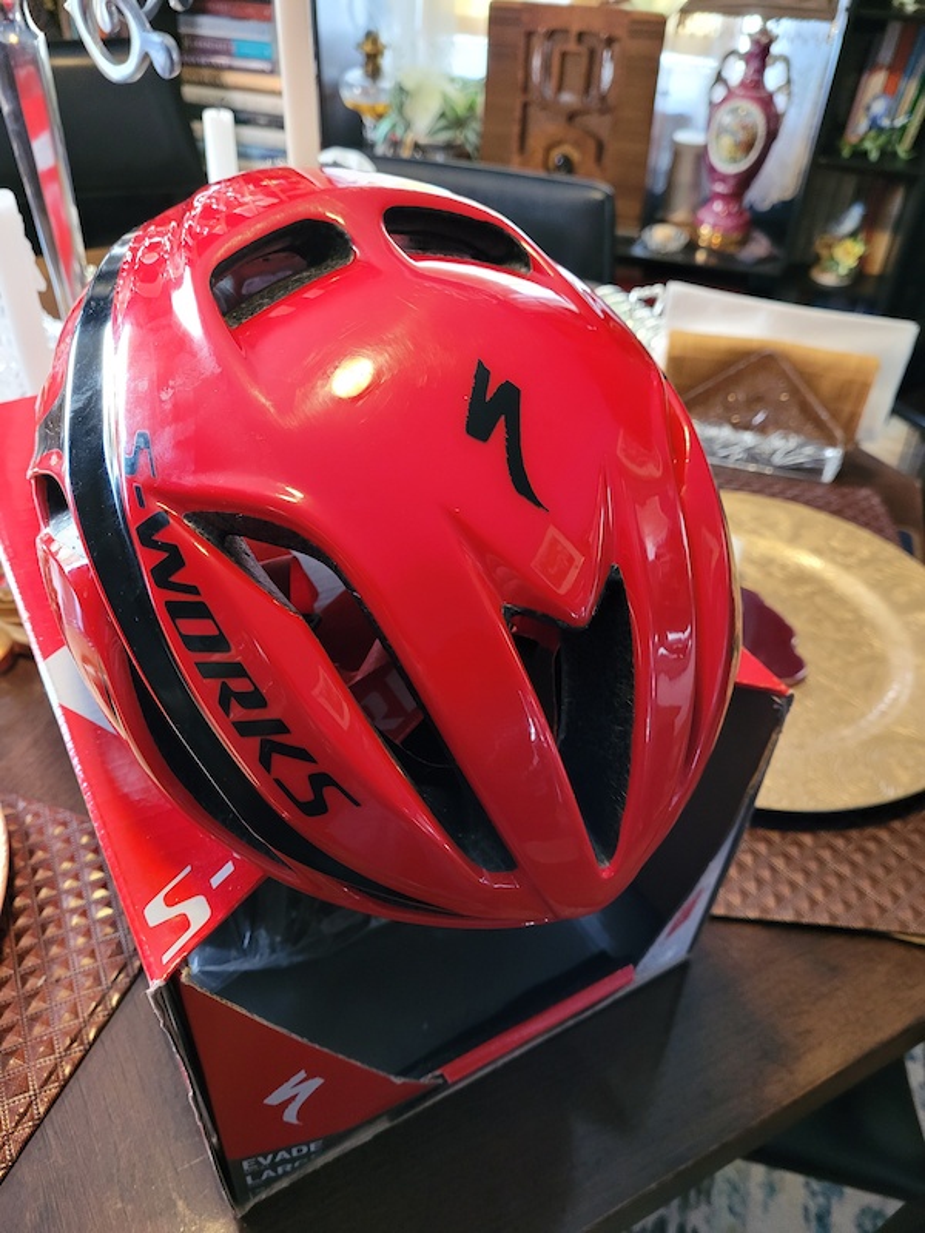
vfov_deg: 67.3
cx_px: 462
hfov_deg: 53.1
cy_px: 616
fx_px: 926
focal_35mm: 26
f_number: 1.8
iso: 500
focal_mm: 5.4
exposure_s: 1/40
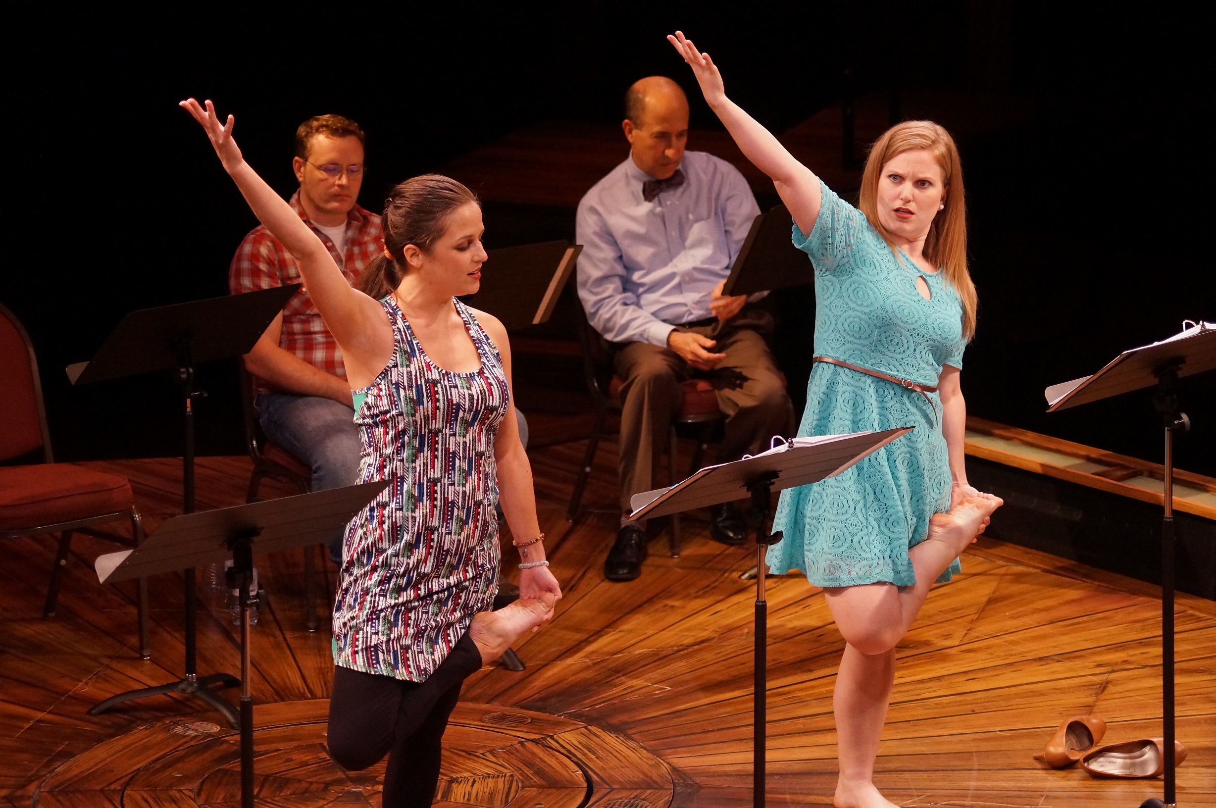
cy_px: 404
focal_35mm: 150
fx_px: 5061
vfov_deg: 9.1
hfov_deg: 13.7
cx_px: 608
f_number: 4
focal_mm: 100
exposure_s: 1/160
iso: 2000
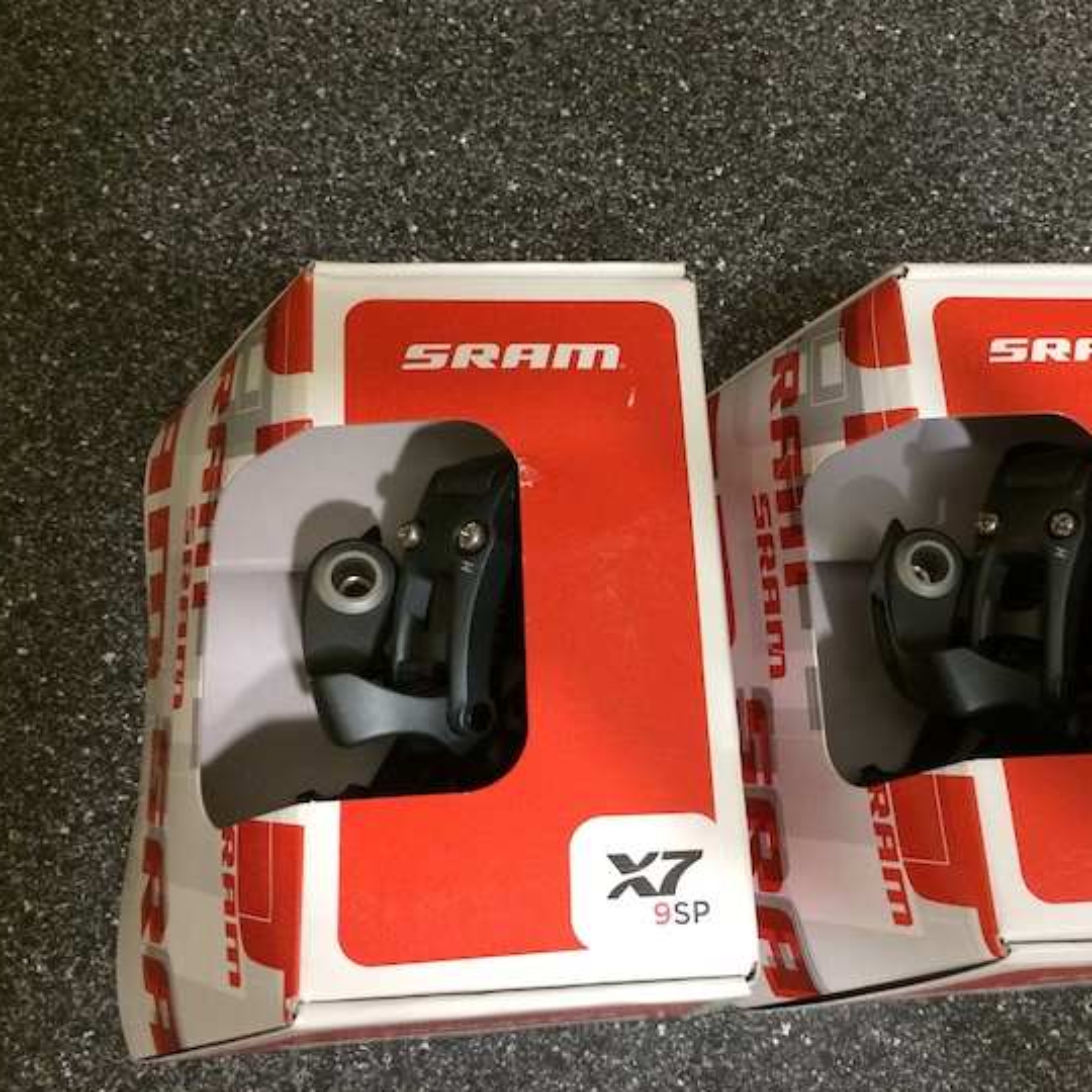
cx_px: 752
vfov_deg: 43.9
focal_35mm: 38
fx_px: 1356
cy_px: 560
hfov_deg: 43.1
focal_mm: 4.15
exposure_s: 1/24
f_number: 2.2
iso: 320
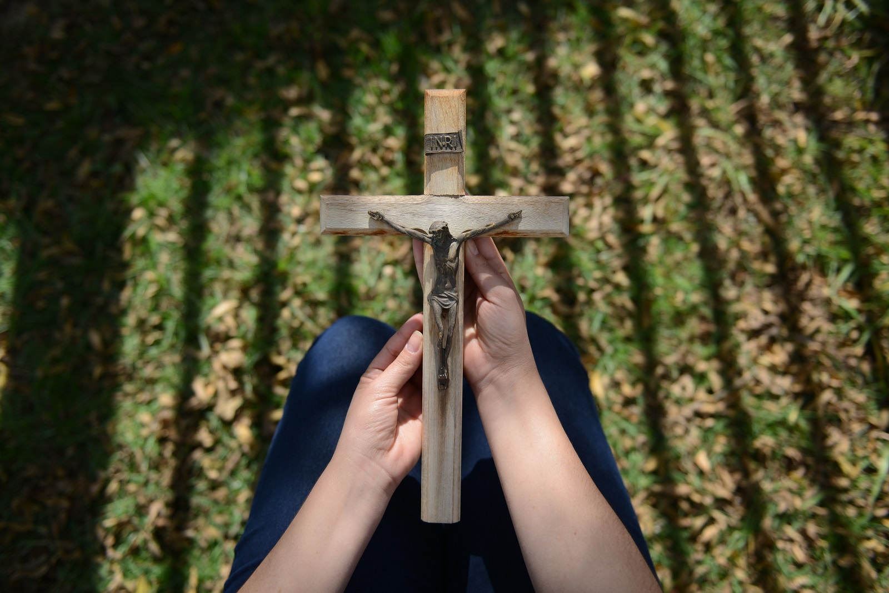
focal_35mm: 35
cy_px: 296
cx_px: 444
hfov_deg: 54.4
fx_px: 864
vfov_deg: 37.9
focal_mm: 35
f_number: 2.8
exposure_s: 1/1600
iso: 200
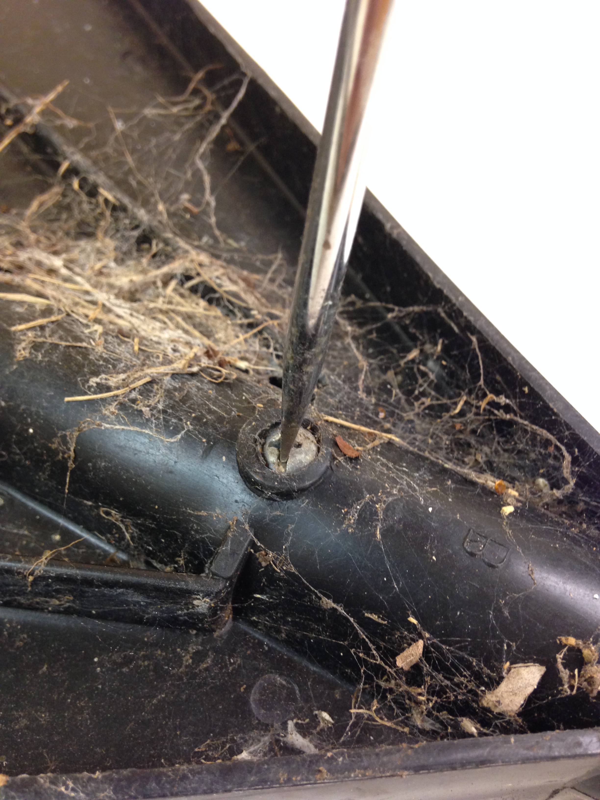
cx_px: 300
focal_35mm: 33
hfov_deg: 42.9
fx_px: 763
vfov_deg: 55.4
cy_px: 400
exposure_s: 1/20
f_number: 2.4
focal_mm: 4.12
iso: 200
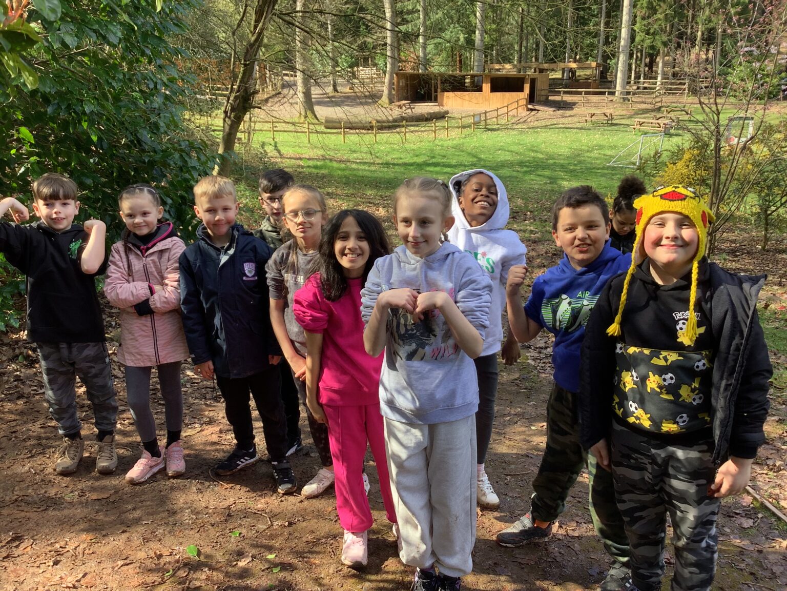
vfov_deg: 45.4
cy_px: 296
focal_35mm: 31
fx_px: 705
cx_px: 394
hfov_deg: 58.4
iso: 25
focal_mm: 3.3
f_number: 2.4
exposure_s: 1/122
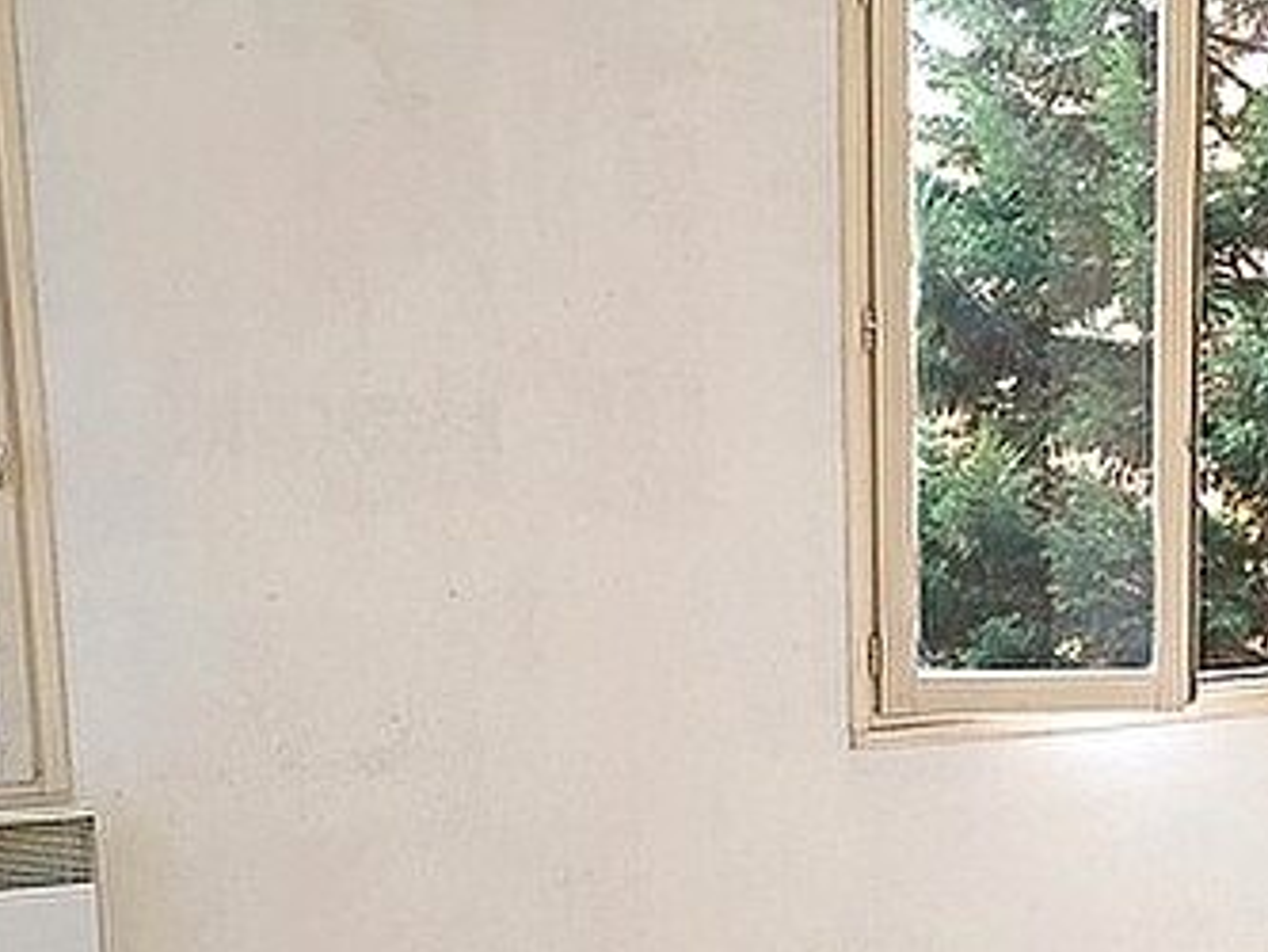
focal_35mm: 61
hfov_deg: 31.2
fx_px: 2235
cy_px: 687
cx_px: 921
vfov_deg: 23.8
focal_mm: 4.15
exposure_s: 1/30
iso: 80
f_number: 2.2
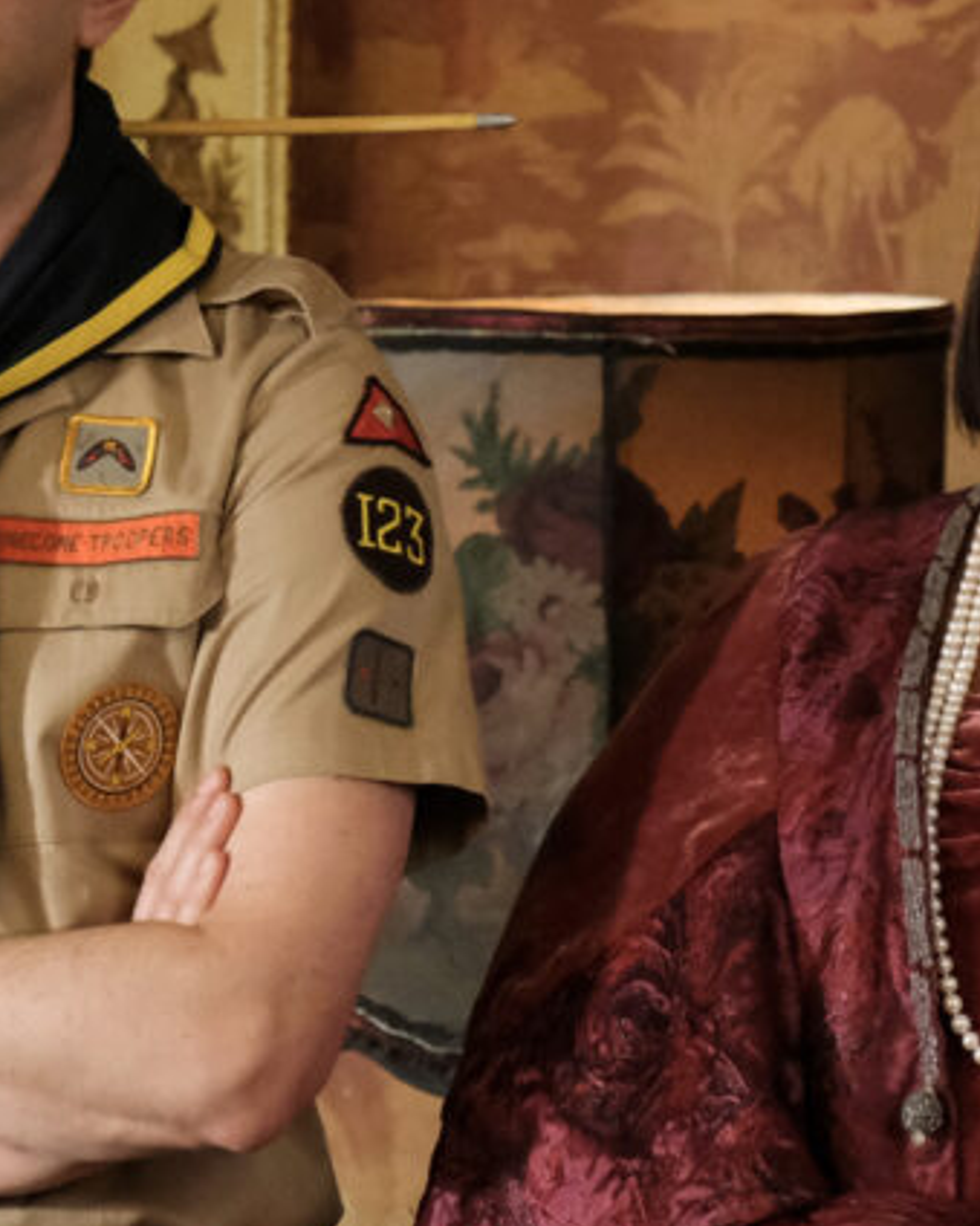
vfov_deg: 8.5
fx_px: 8269
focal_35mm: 228
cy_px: 668
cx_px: 1136
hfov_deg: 6.7
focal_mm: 52
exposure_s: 1/100
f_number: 2.8
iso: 6400
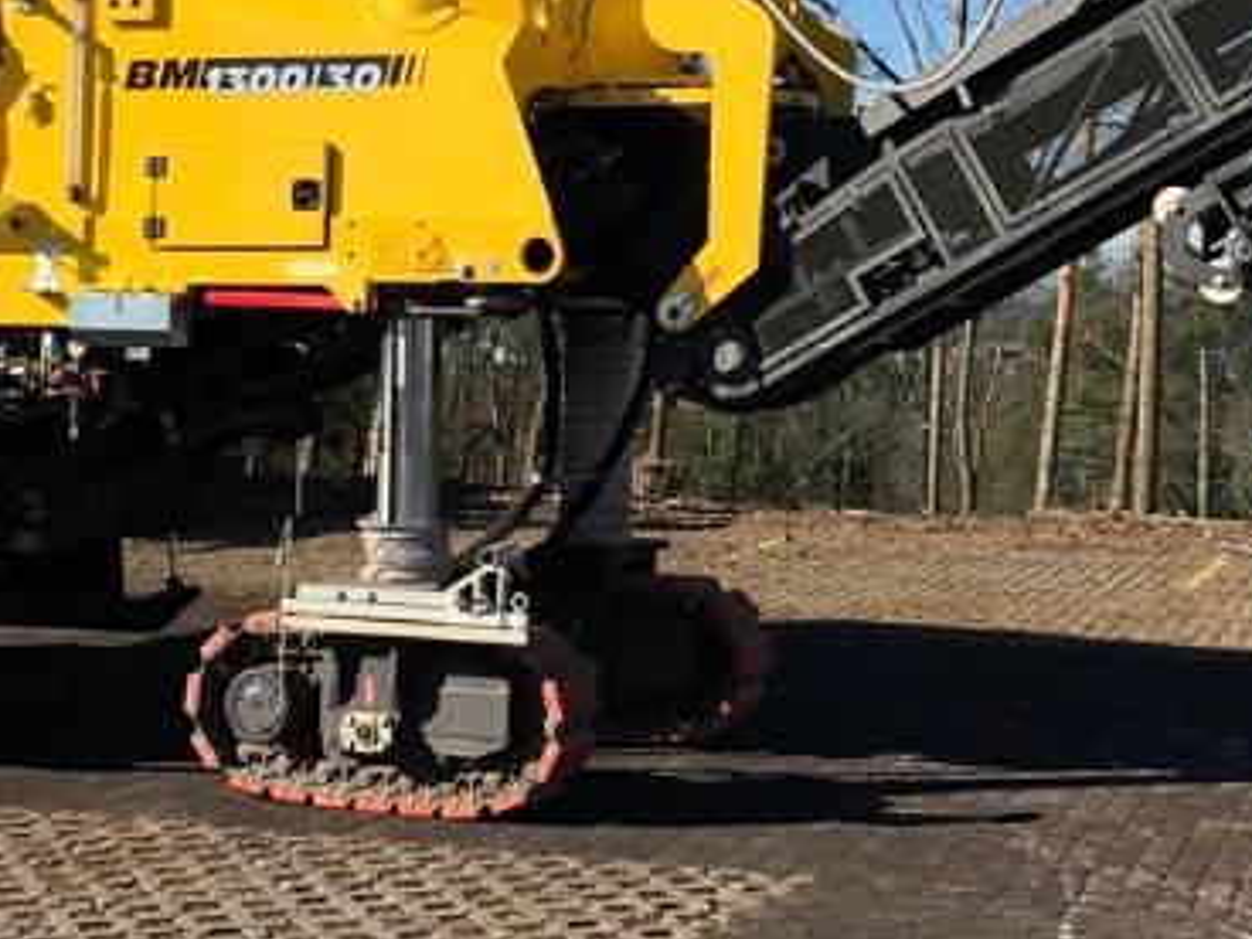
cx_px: 704
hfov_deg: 25.0
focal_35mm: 78
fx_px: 2821
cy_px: 102
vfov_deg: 18.6
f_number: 1.8
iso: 20
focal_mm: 3.99
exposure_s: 1/1548
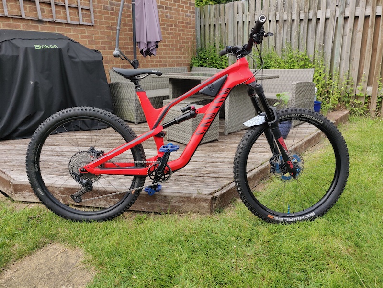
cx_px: 192
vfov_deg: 54.9
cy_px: 144
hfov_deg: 69.4
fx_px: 277
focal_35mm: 25
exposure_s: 1/602
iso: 100
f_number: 1.7
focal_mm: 4.25
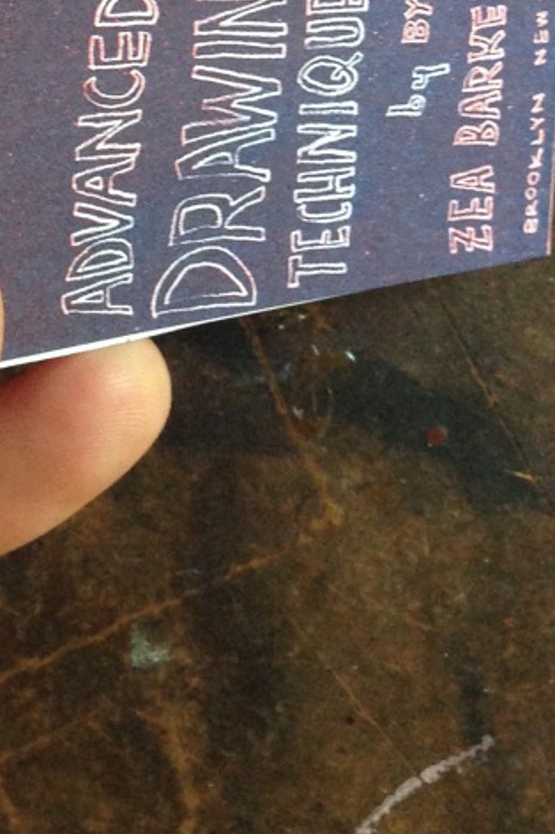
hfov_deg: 14.0
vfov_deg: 19.0
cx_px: 90
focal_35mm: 97
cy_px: -337
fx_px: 2246
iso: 160
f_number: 2.4
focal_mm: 4.12
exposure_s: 1/20
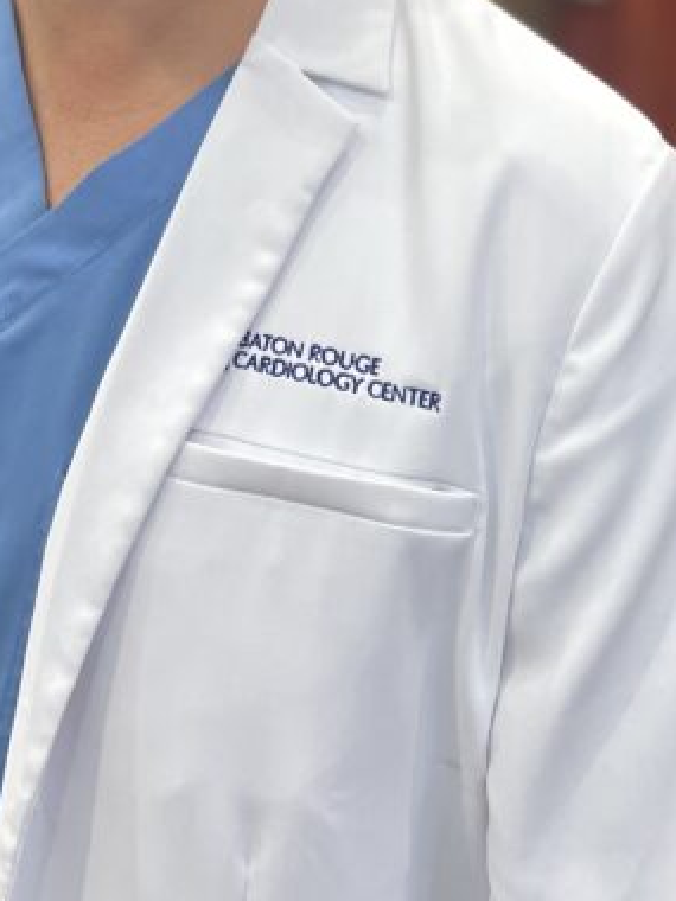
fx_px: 1823
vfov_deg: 26.0
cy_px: -47
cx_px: 185
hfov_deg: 20.9
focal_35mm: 70
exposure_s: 1/60
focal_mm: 4.2
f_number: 1.6
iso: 80
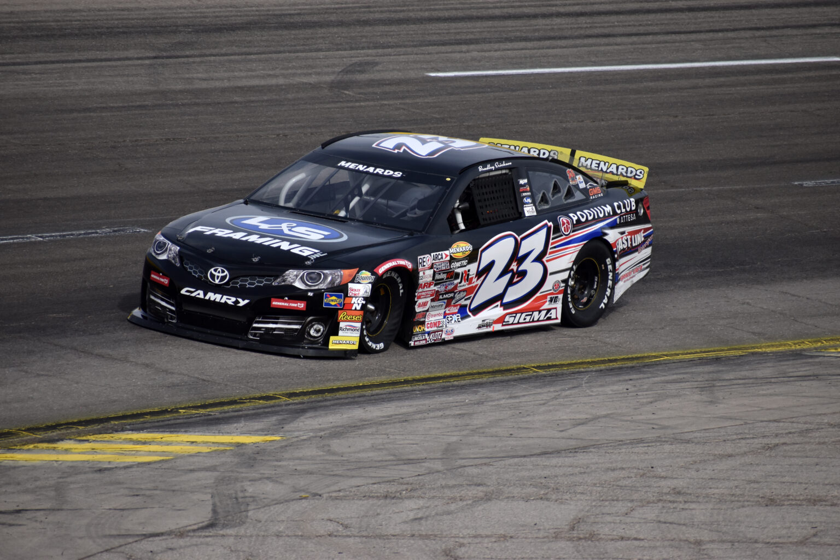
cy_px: 280
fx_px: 10499
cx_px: 420
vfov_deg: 3.1
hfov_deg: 4.6
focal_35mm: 450
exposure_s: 1/2500
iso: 400
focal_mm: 300
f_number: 6.3
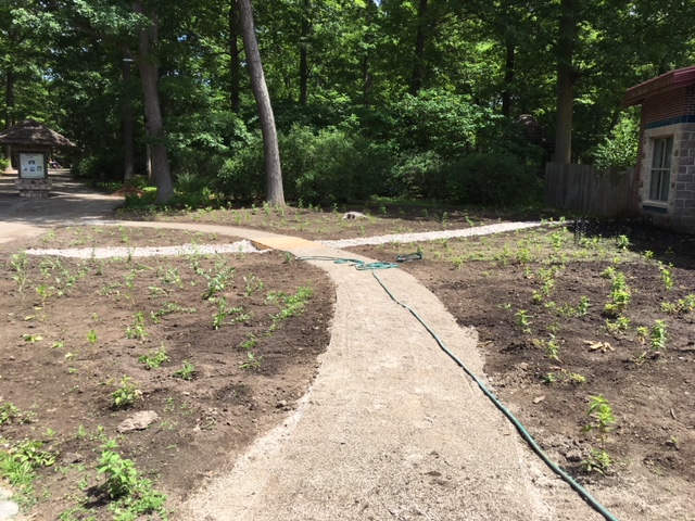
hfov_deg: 61.7
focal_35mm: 29
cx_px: 348
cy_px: 260
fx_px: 582
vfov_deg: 48.2
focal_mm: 4.15
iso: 25
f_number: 2.2
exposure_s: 1/905
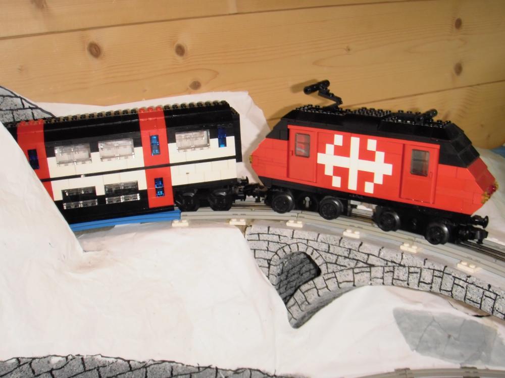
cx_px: 252
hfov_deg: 49.0
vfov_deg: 37.7
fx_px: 554
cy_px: 189
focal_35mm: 38
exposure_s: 1/30
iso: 125
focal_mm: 6.7
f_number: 3.5
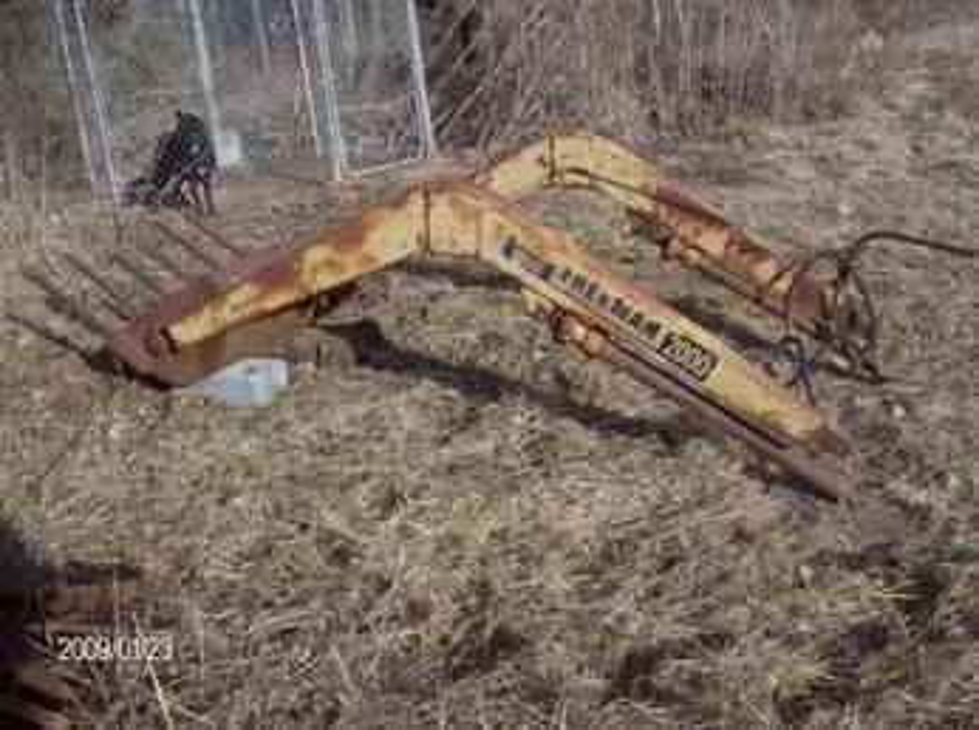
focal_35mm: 36
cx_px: 490
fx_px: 1016
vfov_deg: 39.5
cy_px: 365
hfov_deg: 51.4
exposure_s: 1/706
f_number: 4.7
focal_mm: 6
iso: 100
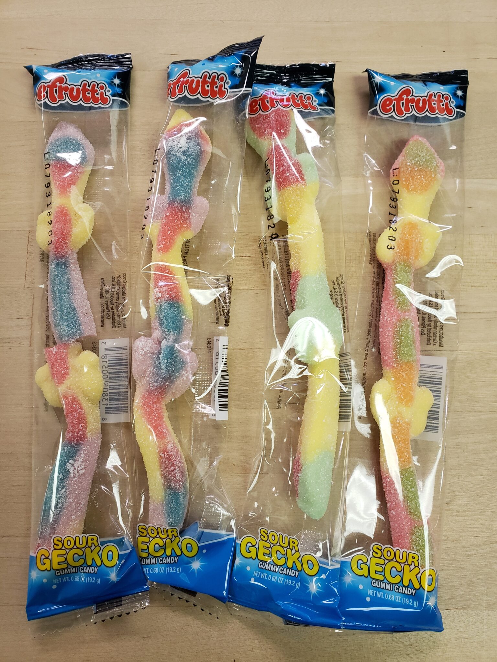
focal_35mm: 26
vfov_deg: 67.3
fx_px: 498
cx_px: 248
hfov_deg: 53.1
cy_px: 331
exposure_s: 1/60
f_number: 2.4
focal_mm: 4.3
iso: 250
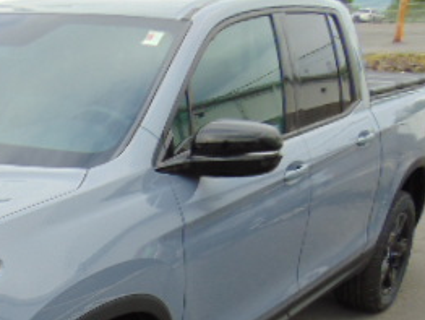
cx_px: 2
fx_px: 750
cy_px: 294
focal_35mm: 61
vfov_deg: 23.4
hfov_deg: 29.6
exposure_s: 1/250
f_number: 3
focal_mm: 4.5
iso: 80
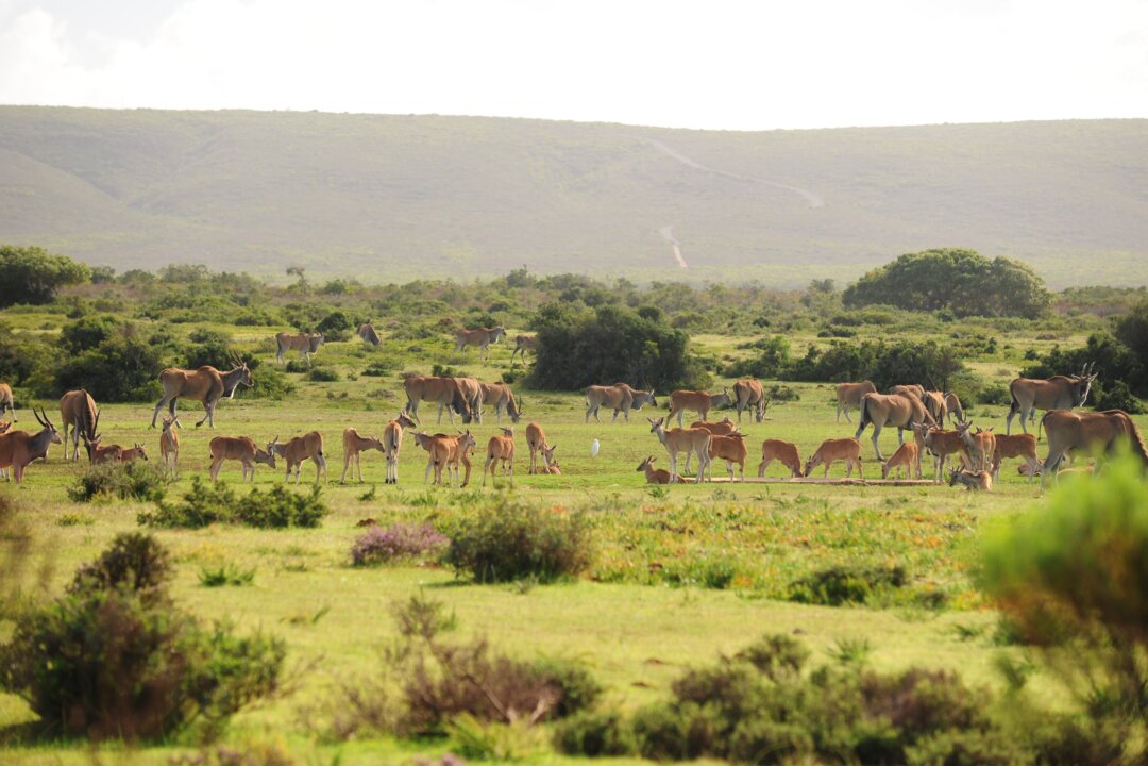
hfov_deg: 10.3
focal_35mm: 200
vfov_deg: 6.9
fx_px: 6377
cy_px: 383
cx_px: 574
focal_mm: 200
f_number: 6.3
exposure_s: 1/640
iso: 640
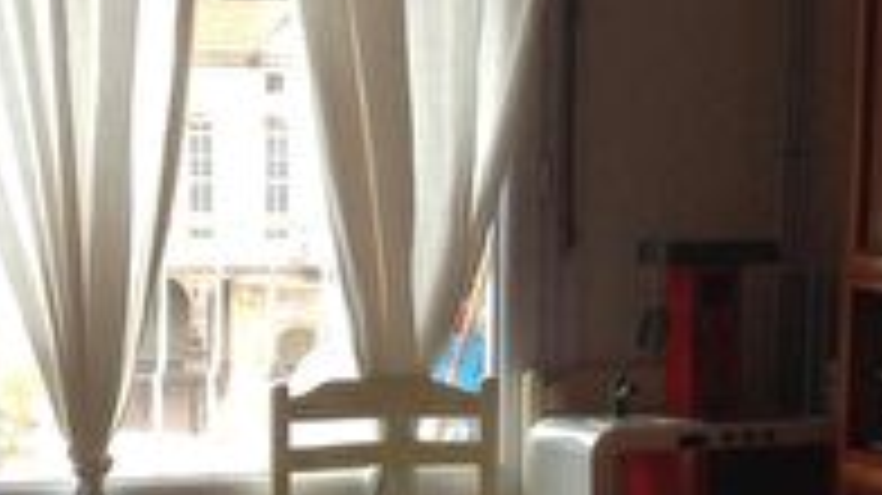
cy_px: 529
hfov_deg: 15.8
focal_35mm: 136
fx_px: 3179
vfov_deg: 8.8
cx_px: 441
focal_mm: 4.28
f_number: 2.4
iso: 50
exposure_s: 1/120
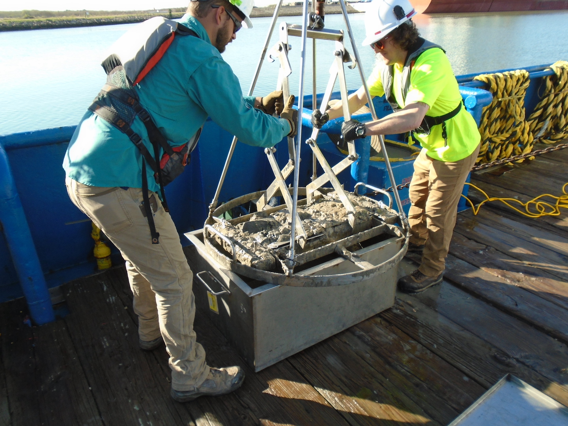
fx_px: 427
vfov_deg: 53.1
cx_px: 284
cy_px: 213
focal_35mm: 26
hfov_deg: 67.3
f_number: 3.2
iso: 100
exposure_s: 1/320
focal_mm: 4.6
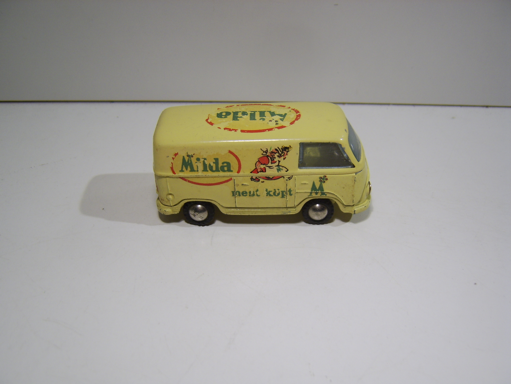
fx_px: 458
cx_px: 256
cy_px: 192
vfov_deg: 45.4
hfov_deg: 58.4
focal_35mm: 31
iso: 71
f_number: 2.7
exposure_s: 1/46
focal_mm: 8.13
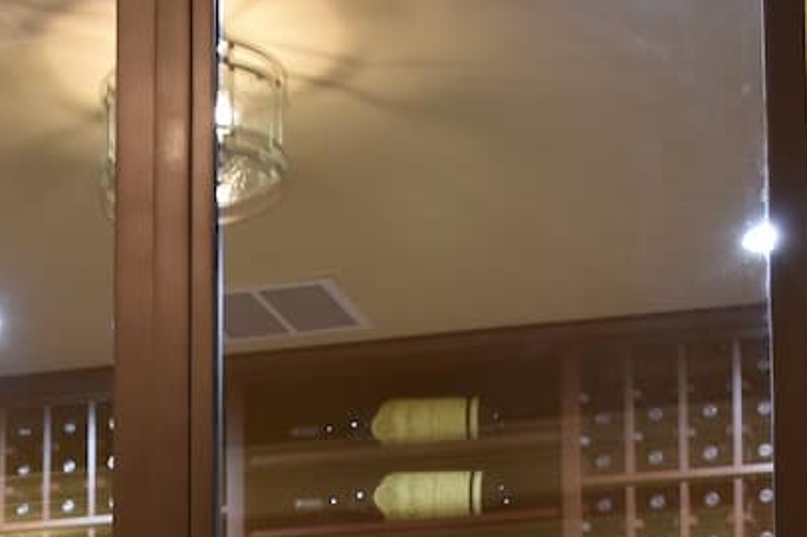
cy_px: 990
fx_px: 2644
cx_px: -83
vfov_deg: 10.8
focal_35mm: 118
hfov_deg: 16.8
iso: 200
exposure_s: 1/5
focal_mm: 20
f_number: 3.5
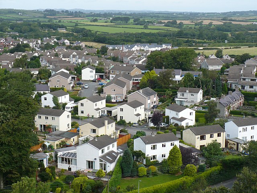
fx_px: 579
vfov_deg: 18.9
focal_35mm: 78
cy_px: 96
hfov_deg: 25.0
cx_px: 128
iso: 100
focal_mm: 12.9
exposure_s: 1/500
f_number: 3.3
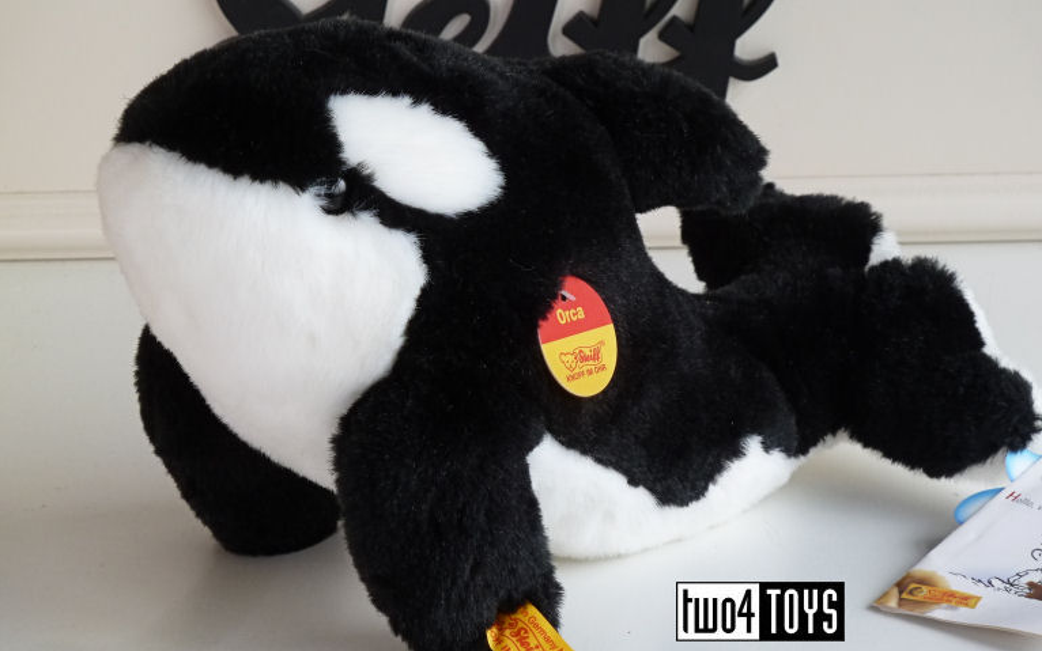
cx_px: 521
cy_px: 315
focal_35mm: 168
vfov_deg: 7.8
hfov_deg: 12.5
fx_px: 4772
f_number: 4.5
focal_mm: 25.9
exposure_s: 1/60
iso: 125
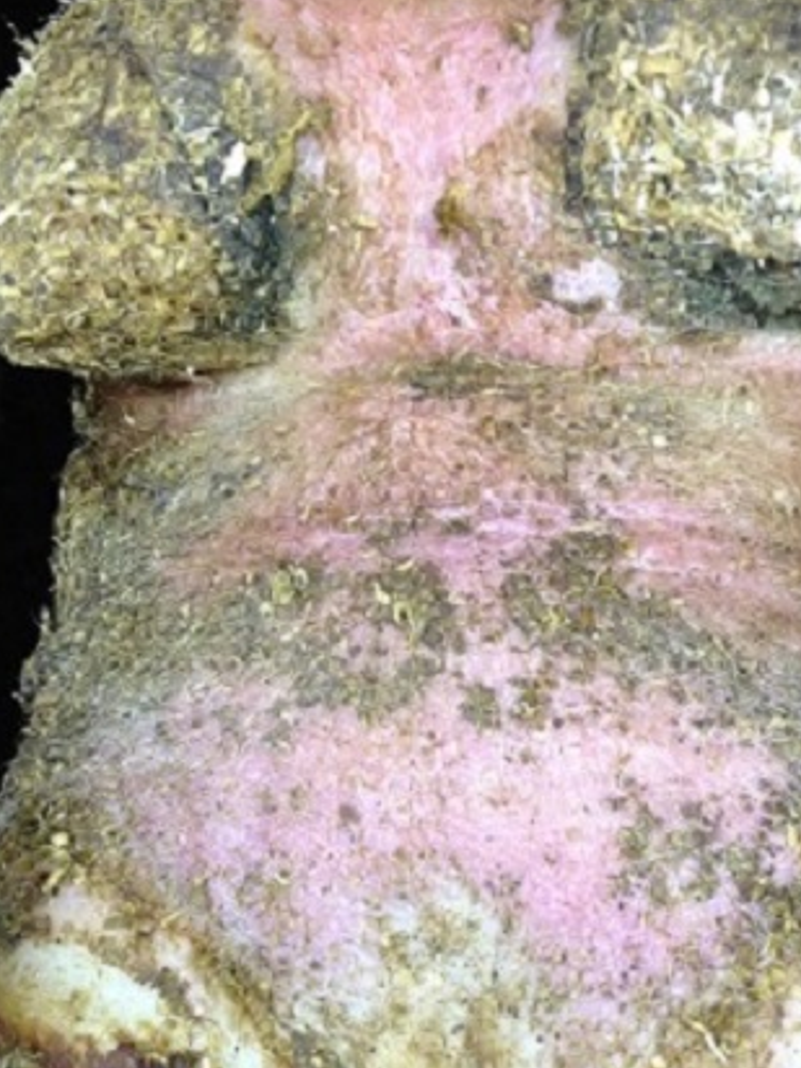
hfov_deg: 21.2
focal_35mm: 69
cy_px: 795
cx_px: 531
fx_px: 2129
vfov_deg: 27.8
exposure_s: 1/60
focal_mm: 4.12
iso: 64
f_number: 2.4
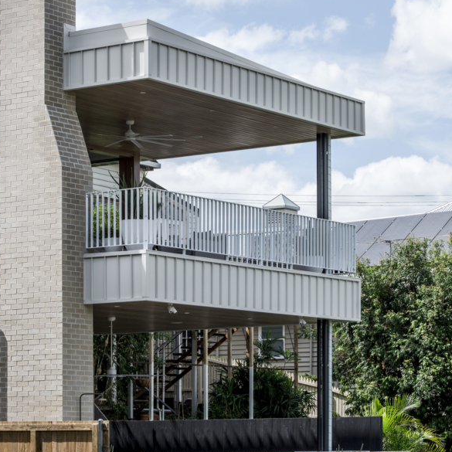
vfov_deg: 14.9
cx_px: 175
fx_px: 1728
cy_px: 238
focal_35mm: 117
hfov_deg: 14.9
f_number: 11
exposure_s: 1/400
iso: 200
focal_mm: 70
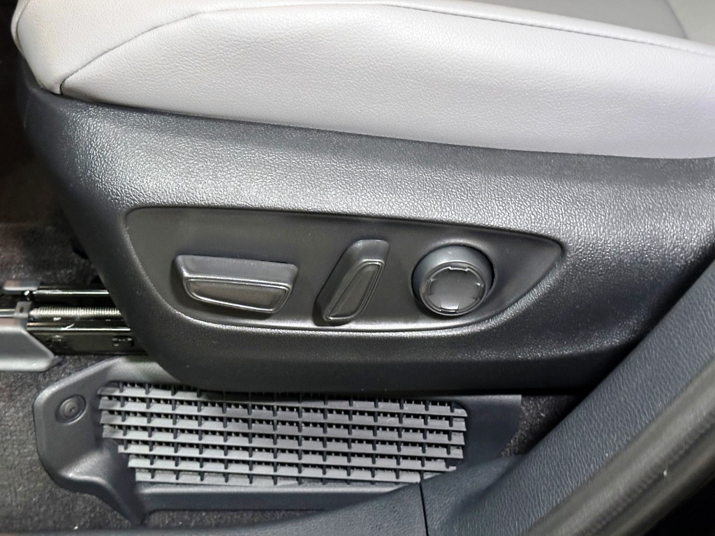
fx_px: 991
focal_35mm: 48
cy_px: 268
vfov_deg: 30.3
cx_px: 358
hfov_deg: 39.7
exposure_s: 1/30
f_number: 1.78
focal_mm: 6.86
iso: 640
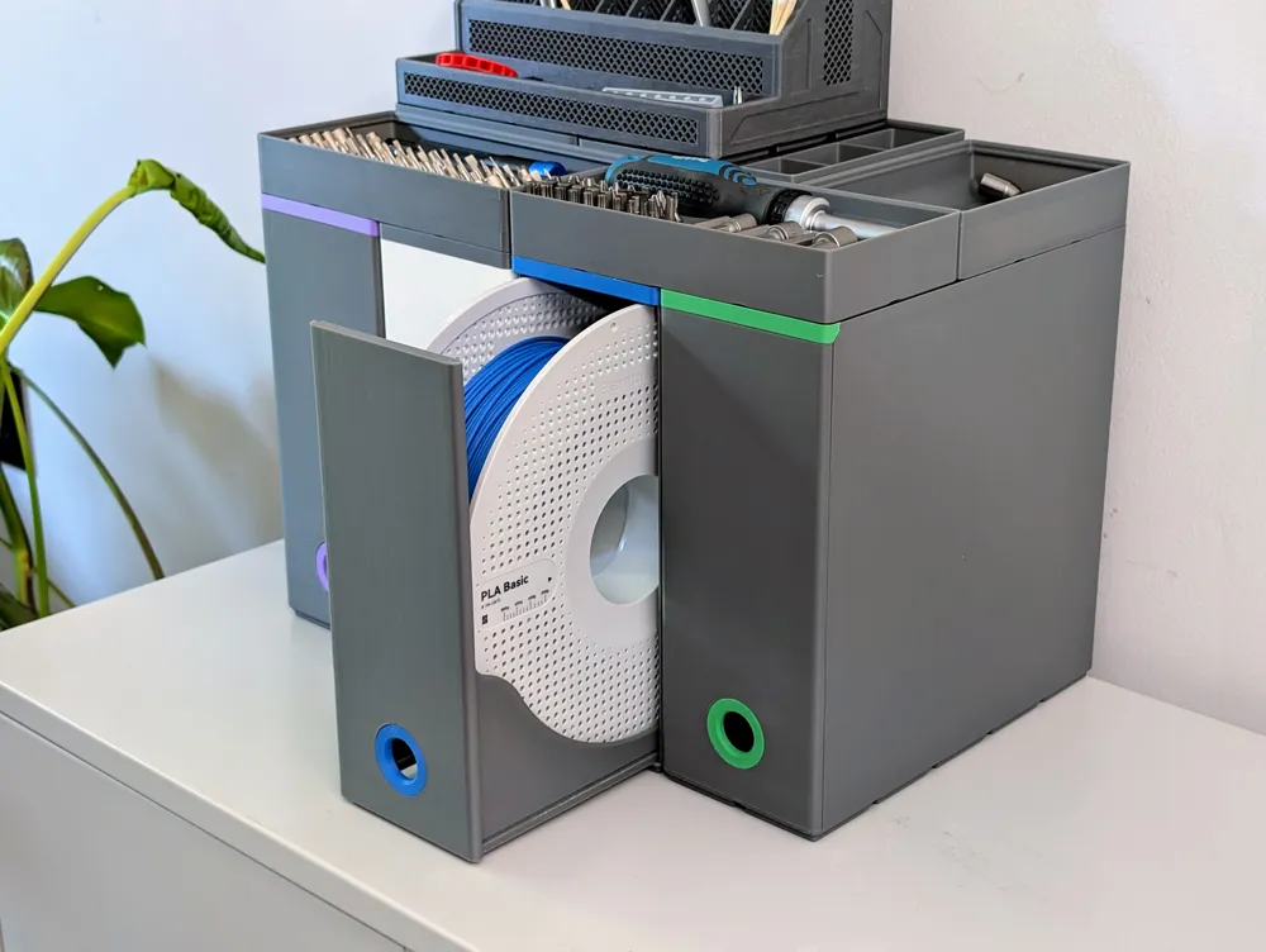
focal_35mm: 49
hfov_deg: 38.9
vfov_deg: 29.7
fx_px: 1794
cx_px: 633
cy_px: 476
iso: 525
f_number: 1.68
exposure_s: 1/19.8
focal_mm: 6.9
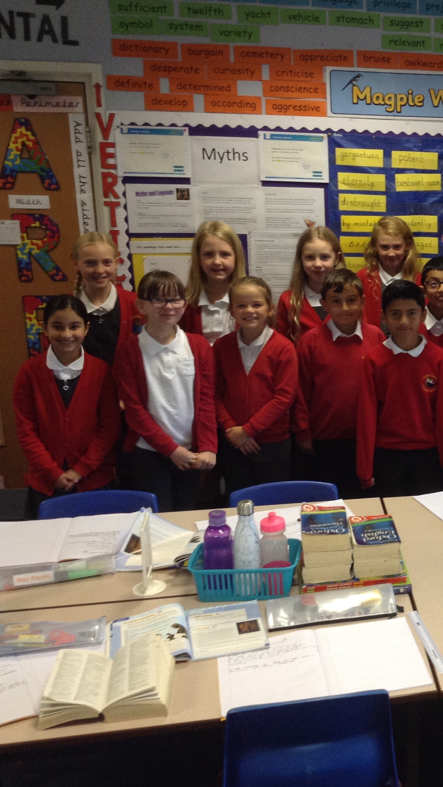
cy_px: 391
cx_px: 530
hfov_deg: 22.5
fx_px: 1023
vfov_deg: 42.1
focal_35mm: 49
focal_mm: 3.3
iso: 64
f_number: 2.4
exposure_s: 1/24
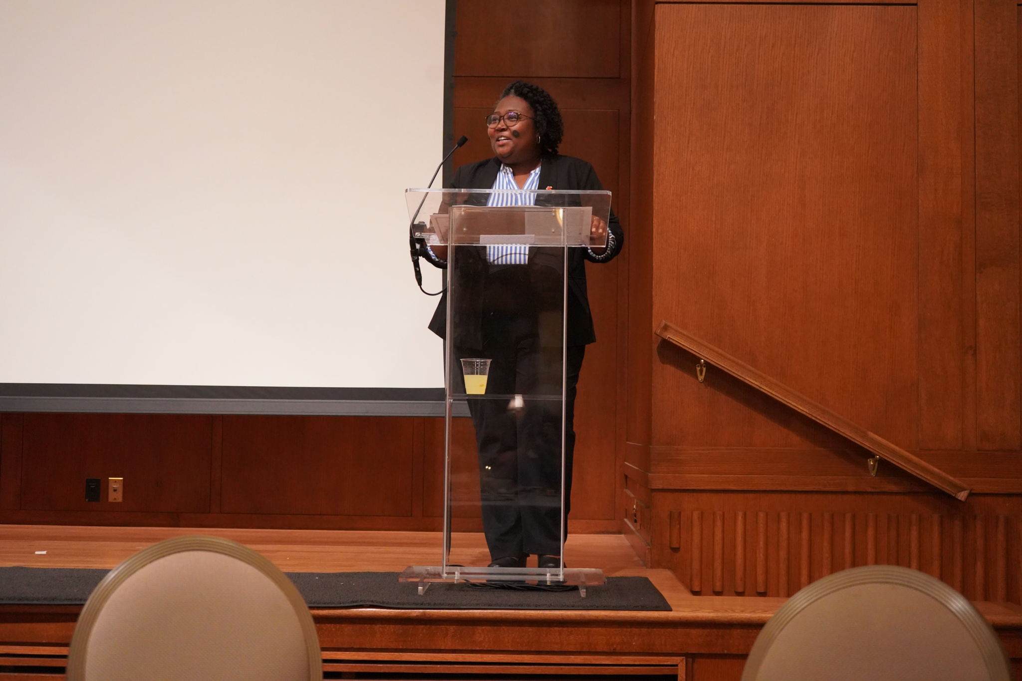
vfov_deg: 27.5
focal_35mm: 49
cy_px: 340
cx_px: 511
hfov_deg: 40.3
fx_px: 1391
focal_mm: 49
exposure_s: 1/160
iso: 10000
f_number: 4.5
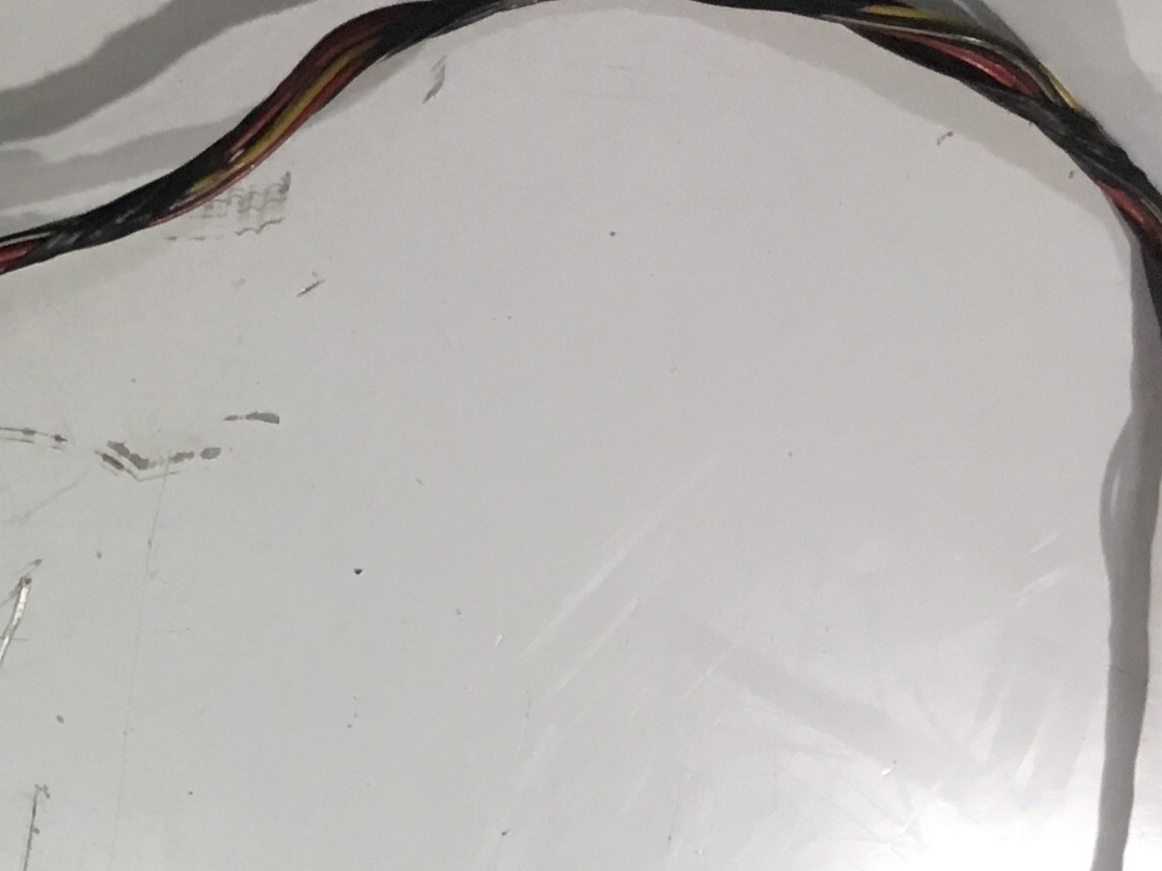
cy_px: 1015
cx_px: -742
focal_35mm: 100
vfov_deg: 14.4
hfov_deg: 17.1
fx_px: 3357
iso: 80
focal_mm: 4.15
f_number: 2.2
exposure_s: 1/30
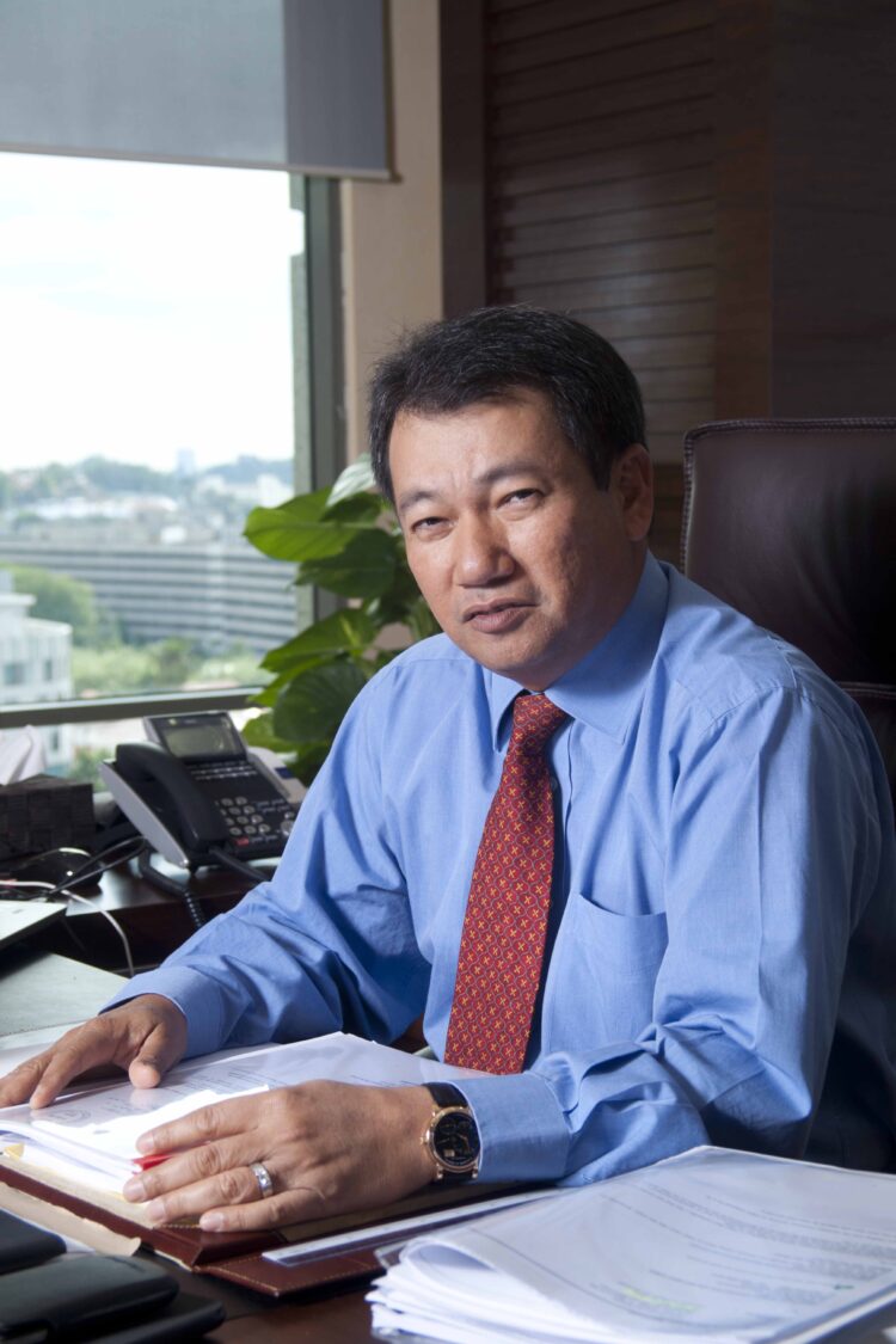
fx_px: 2613
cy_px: 672
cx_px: 448
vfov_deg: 28.8
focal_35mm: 70
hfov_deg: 19.5
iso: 200
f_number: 9
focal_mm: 70
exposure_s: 1/60
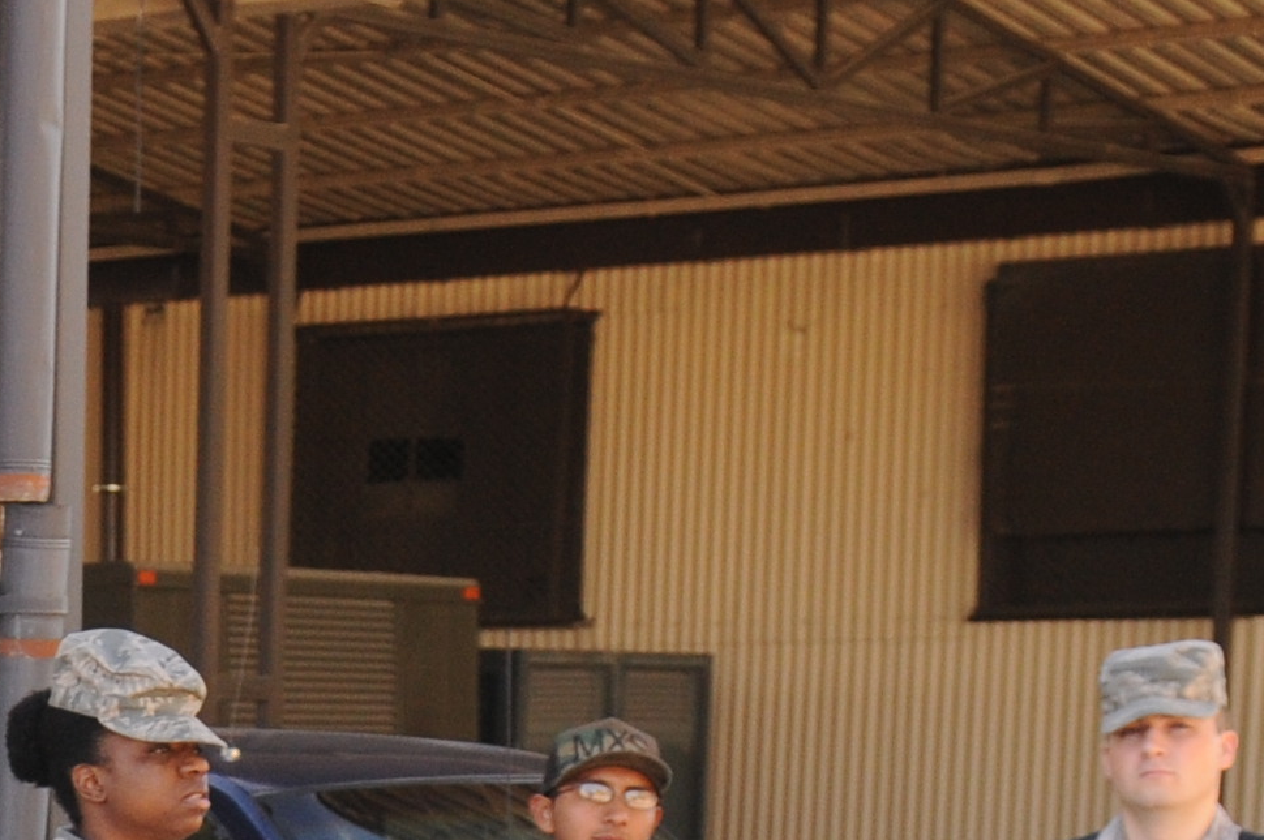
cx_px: -760
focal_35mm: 146
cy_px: 1300
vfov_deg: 9.1
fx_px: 5121
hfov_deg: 13.1
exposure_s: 1/500
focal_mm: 22
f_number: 3.5
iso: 400
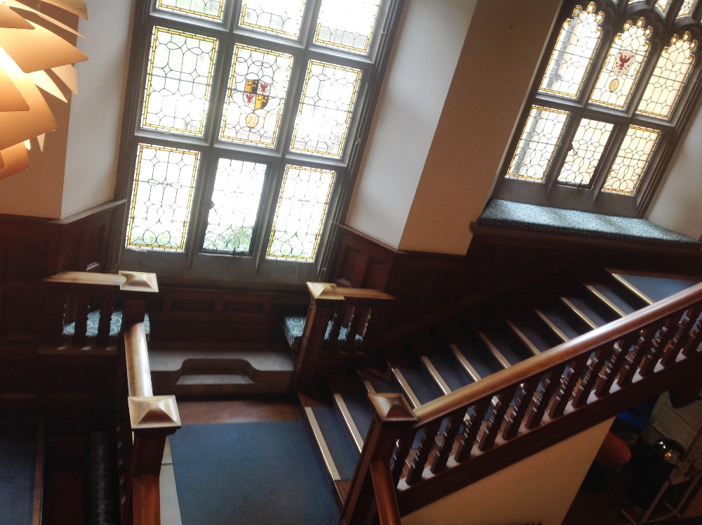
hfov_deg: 52.7
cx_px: 351
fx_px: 709
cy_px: 262
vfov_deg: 40.6
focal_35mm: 35
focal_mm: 4.28
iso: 50
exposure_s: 1/30
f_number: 2.4
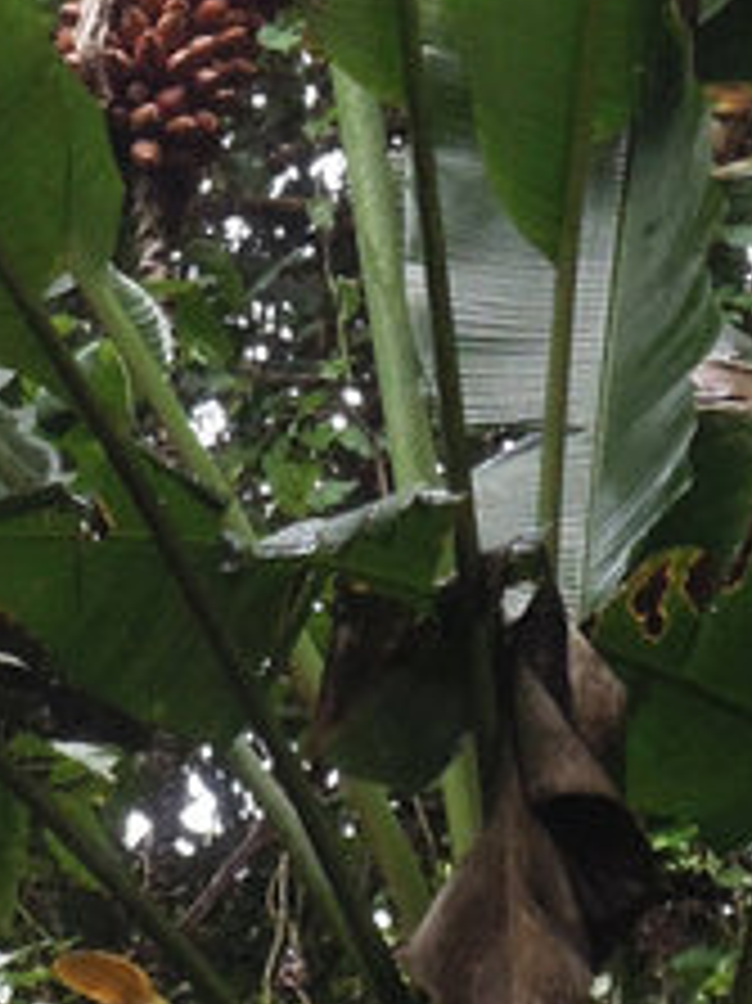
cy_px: -126
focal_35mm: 448
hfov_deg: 3.3
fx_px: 12989
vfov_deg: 4.4
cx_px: 117
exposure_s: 1/100
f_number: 5.5
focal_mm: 17.9
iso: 400
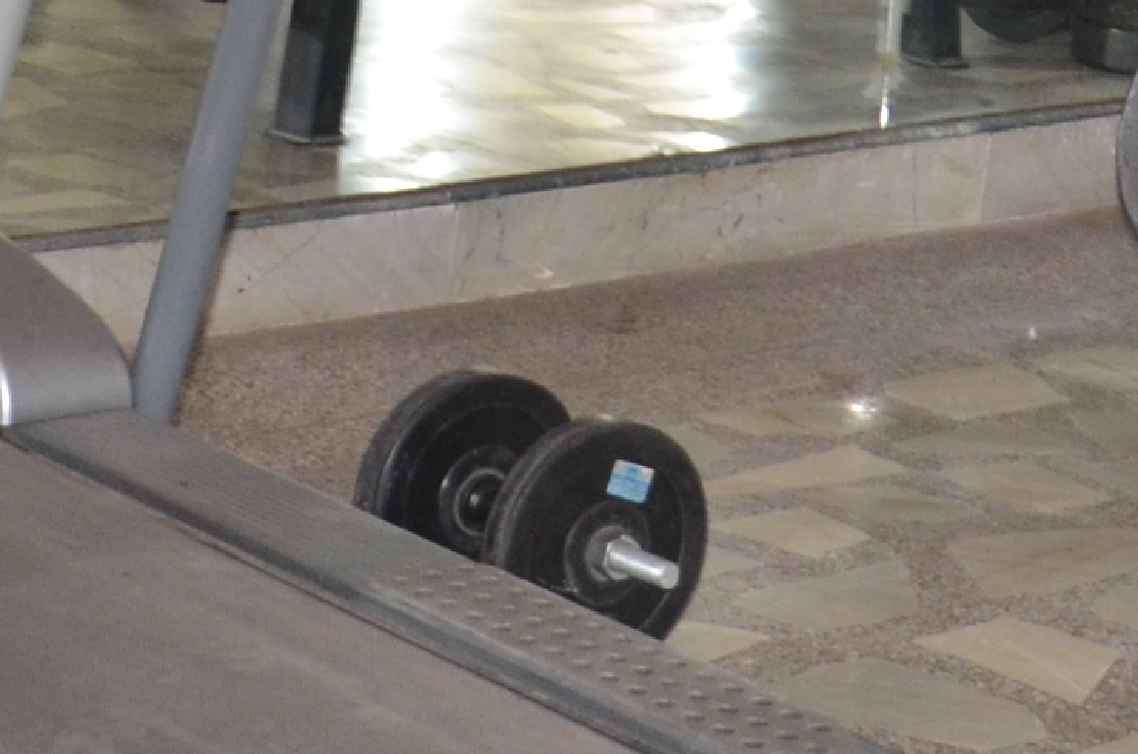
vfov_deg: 8.5
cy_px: -315
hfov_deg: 13.0
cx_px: 992
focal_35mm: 158
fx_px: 4970
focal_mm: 21
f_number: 4.5
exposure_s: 1/60
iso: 640
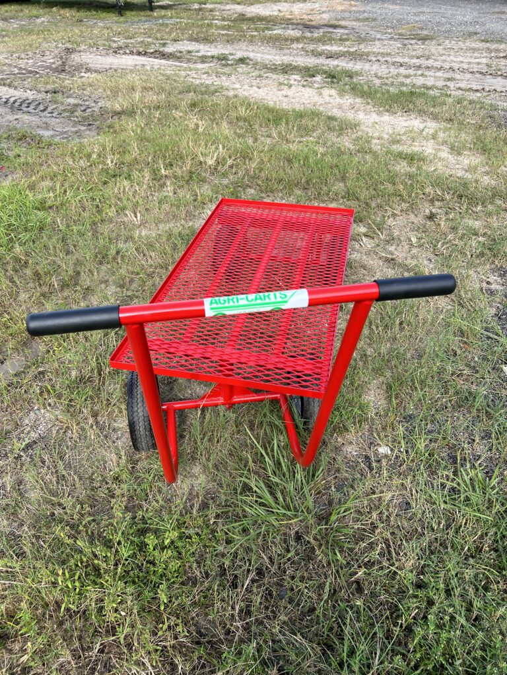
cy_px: 338
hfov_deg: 53.1
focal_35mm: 26
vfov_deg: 67.3
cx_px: 254
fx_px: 508
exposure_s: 1/1068
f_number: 1.5
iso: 50
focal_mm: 5.7
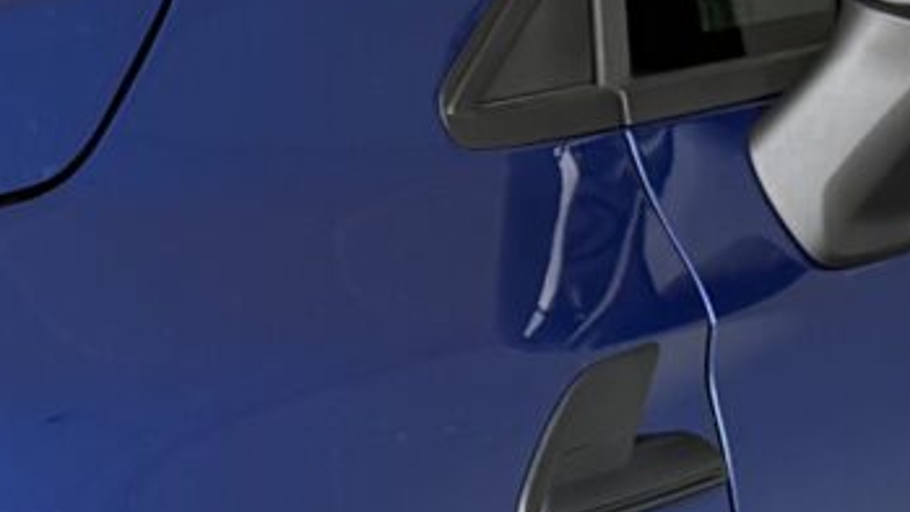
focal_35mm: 191
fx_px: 4609
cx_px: -278
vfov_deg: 6.2
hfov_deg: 11.0
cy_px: 884
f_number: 1.78
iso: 100
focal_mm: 6.76
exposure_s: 1/377
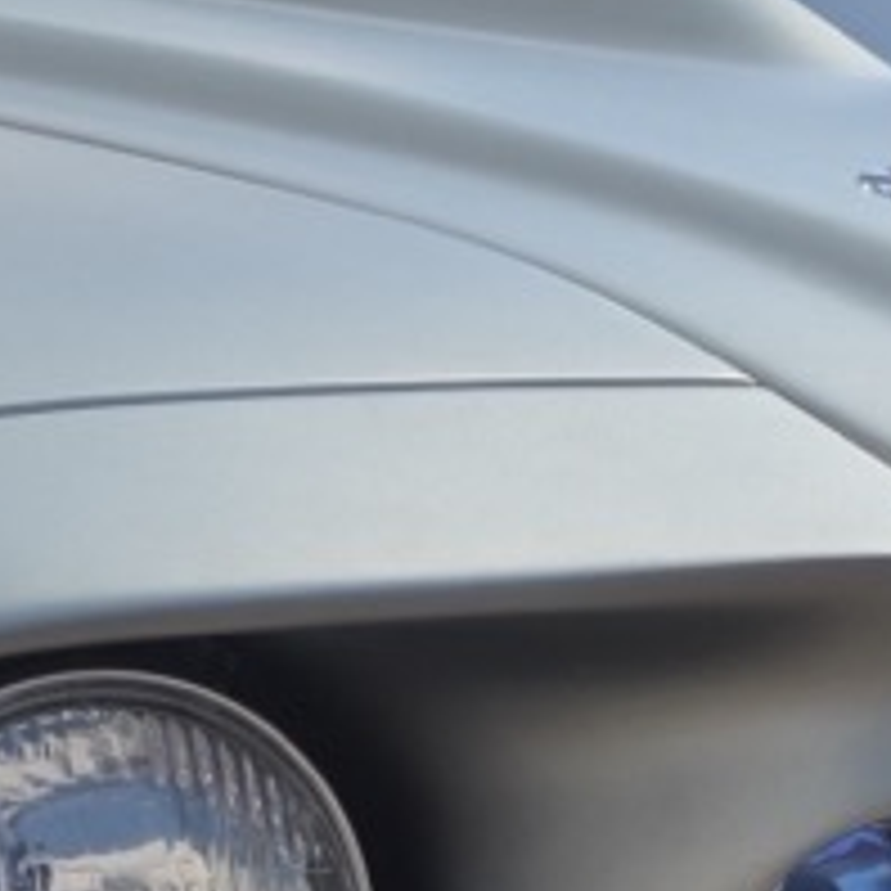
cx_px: 1606
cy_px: 1260
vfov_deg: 9.2
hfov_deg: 9.0
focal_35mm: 186
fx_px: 5417
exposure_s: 1/160
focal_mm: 31
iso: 100
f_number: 6.3
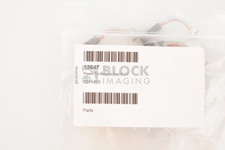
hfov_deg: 39.6
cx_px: 112
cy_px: 75
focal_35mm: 50
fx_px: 312
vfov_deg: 26.9
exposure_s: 1/125
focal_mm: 50
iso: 1600
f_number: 11
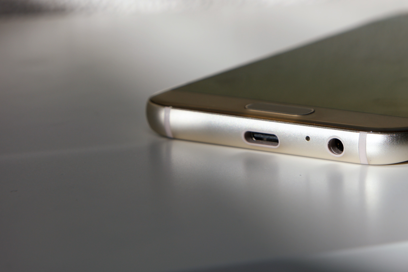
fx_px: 1383
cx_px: 316
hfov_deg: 16.7
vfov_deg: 11.2
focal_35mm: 122
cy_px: 145
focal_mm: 50
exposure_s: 1/320
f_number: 8
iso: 100
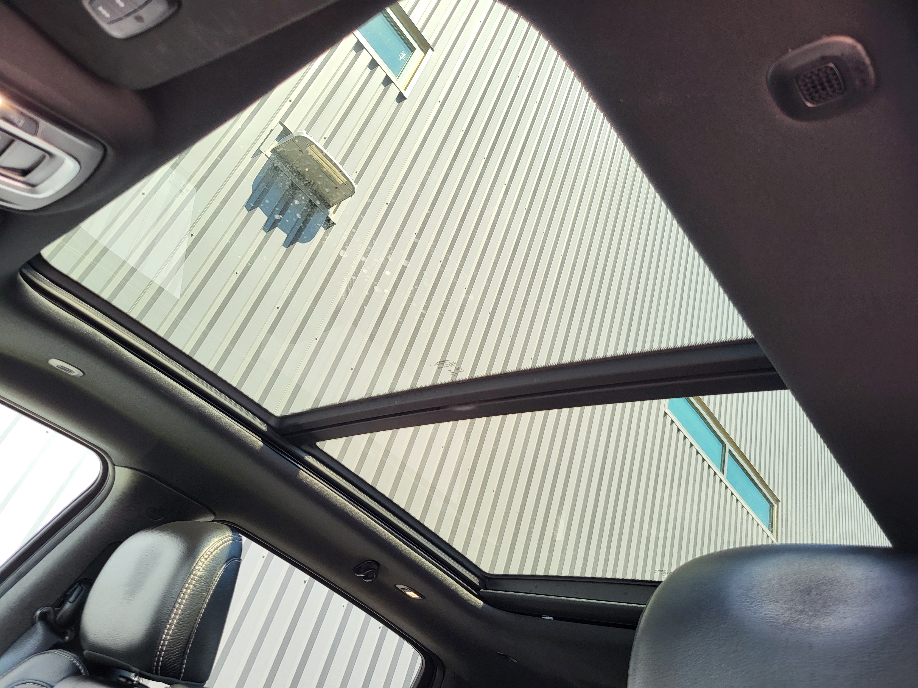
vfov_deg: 53.1
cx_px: 459
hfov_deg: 67.3
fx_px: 690
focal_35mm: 26
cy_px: 344
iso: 50
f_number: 1.8
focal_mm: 5.4
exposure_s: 1/120
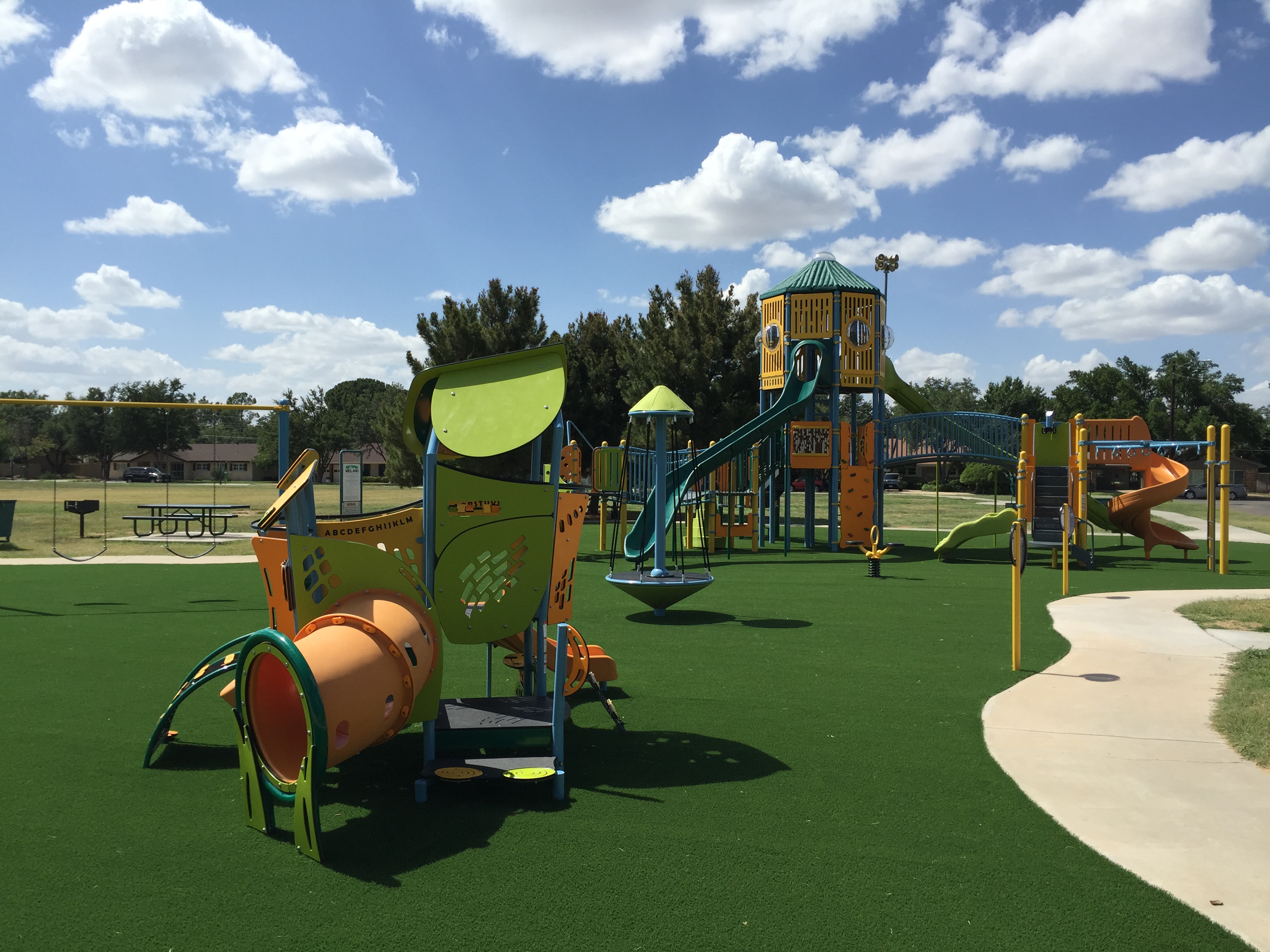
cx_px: 635
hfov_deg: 61.7
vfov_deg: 48.2
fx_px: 1064
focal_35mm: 29
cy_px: 476
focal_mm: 4.15
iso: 32
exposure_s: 1/2326
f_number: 2.2
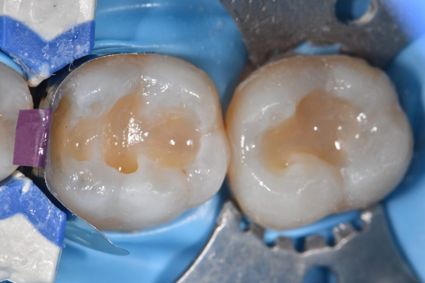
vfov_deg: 8.7
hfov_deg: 13.1
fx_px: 1853
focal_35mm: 157
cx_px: 212
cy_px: 142
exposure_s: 1/160
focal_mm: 105
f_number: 32
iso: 200
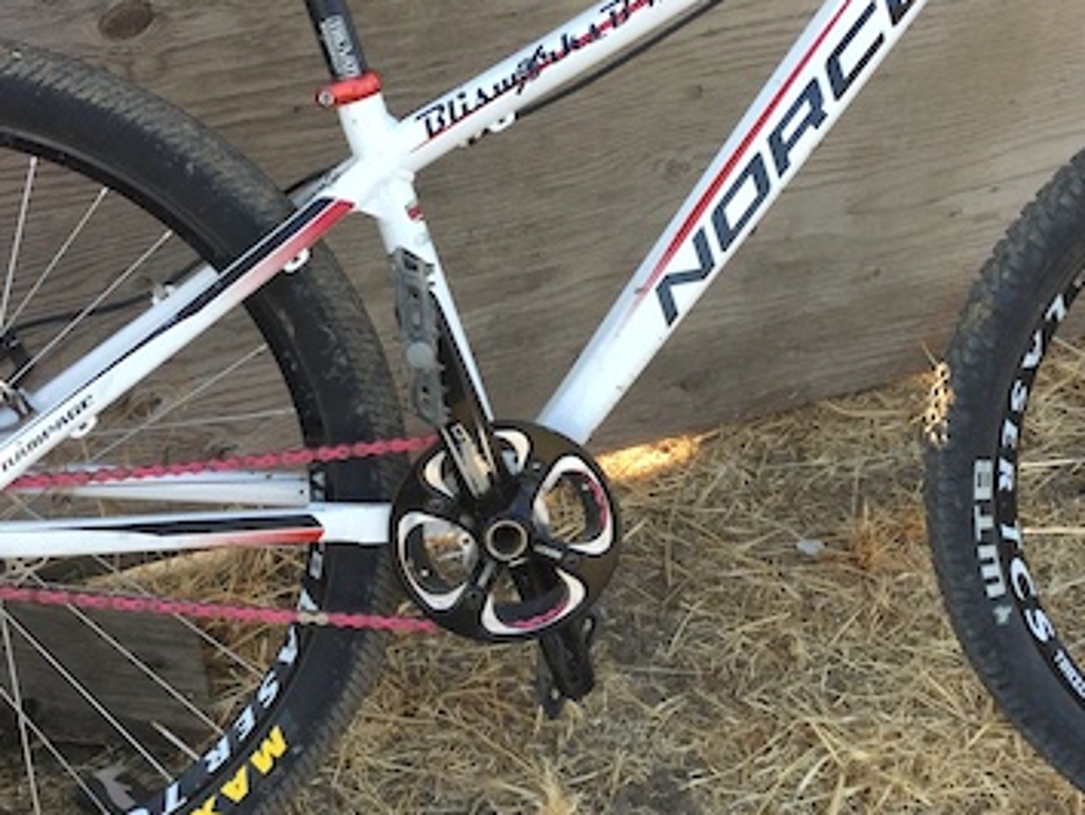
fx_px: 2196
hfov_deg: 27.7
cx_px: 595
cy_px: 328
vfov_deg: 21.0
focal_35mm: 70
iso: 25
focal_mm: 3.3
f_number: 2.4
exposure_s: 1/134
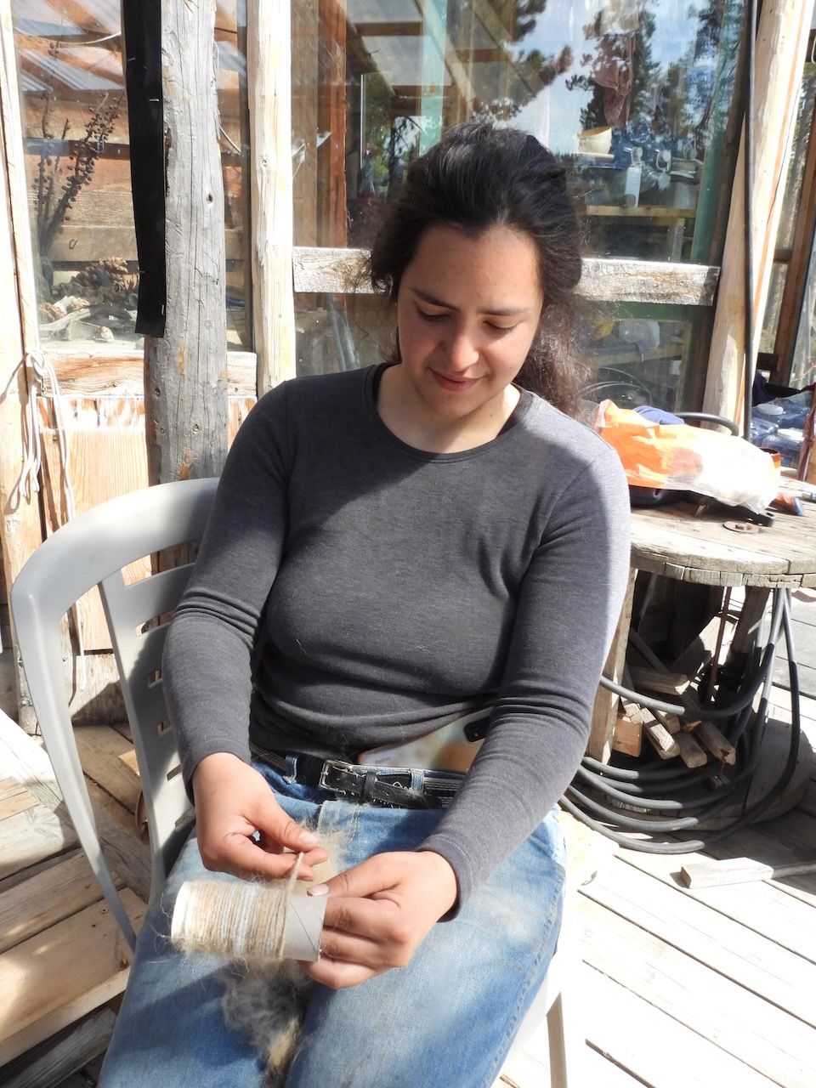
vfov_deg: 60.0
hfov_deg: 46.8
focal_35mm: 30
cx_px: 408
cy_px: 544
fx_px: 943
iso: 450
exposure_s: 1/640
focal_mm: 5.4
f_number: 5.6
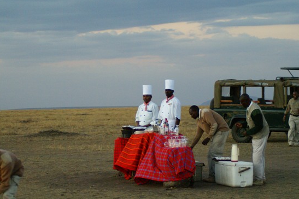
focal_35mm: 125
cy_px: 112
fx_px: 1038
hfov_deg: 16.4
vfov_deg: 11.0
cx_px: 136
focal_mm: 70
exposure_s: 1/125
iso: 800
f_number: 4
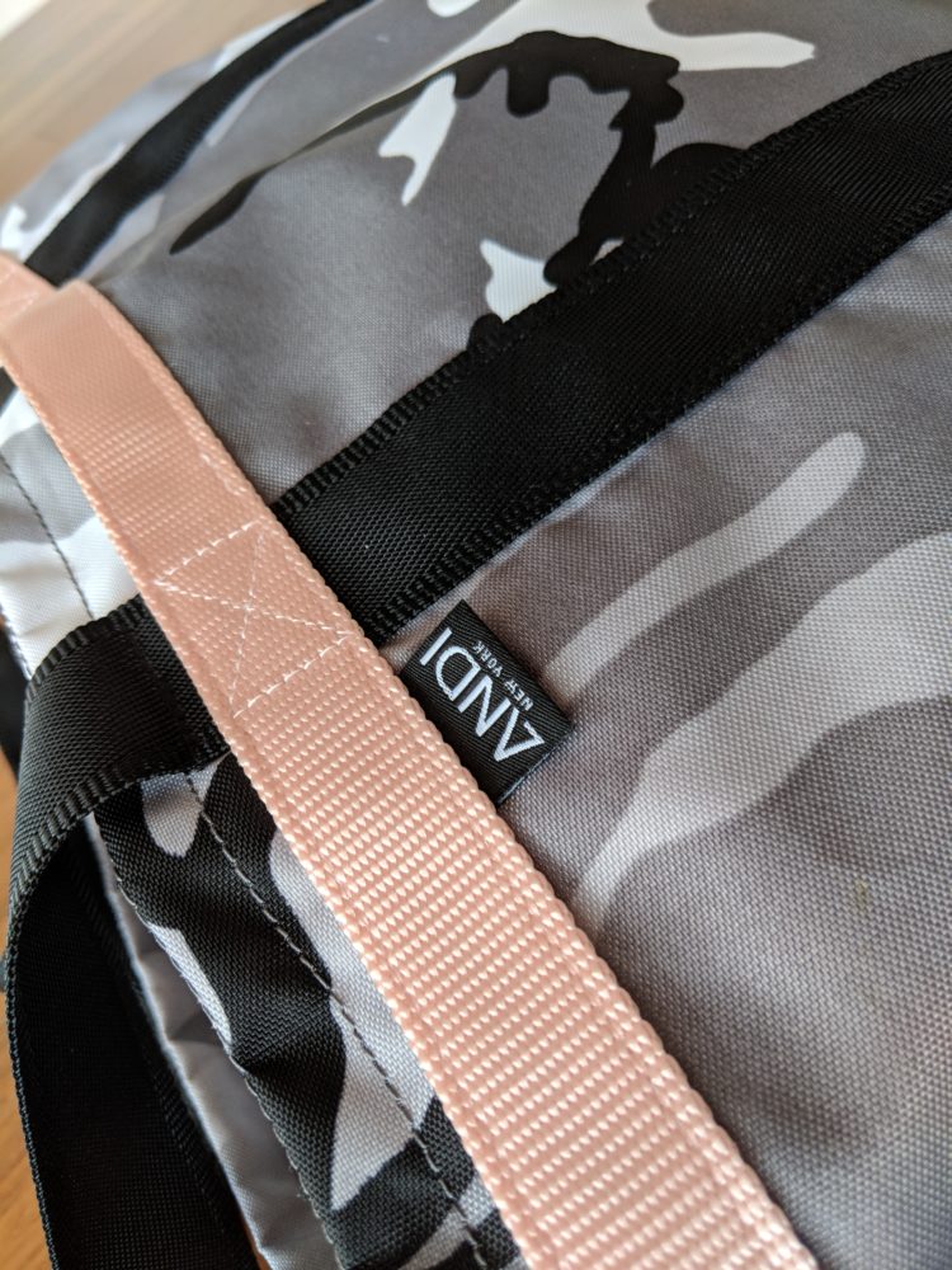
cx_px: 476
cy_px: 635
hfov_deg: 51.4
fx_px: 990
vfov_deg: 65.3
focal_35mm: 27
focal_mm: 4.44
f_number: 1.8
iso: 116
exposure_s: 1/120
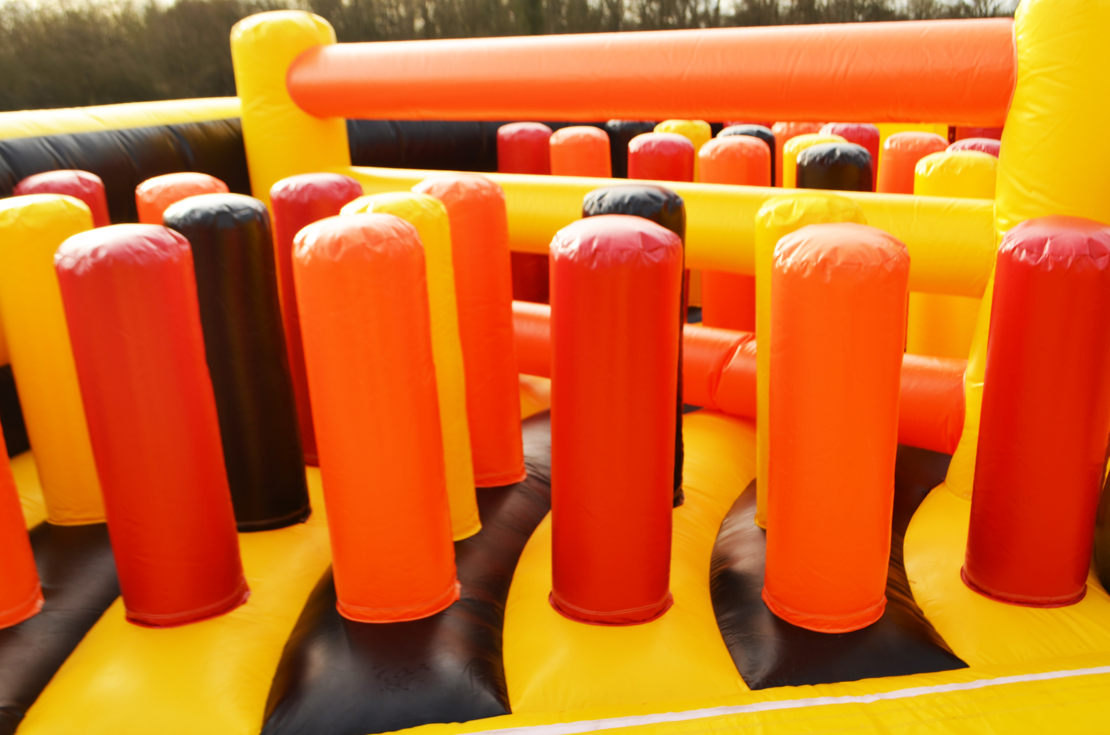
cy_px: 384
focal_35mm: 37
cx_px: 555
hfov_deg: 52.0
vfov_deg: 35.8
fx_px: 1138
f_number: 5.6
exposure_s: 1/125
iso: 100
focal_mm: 22
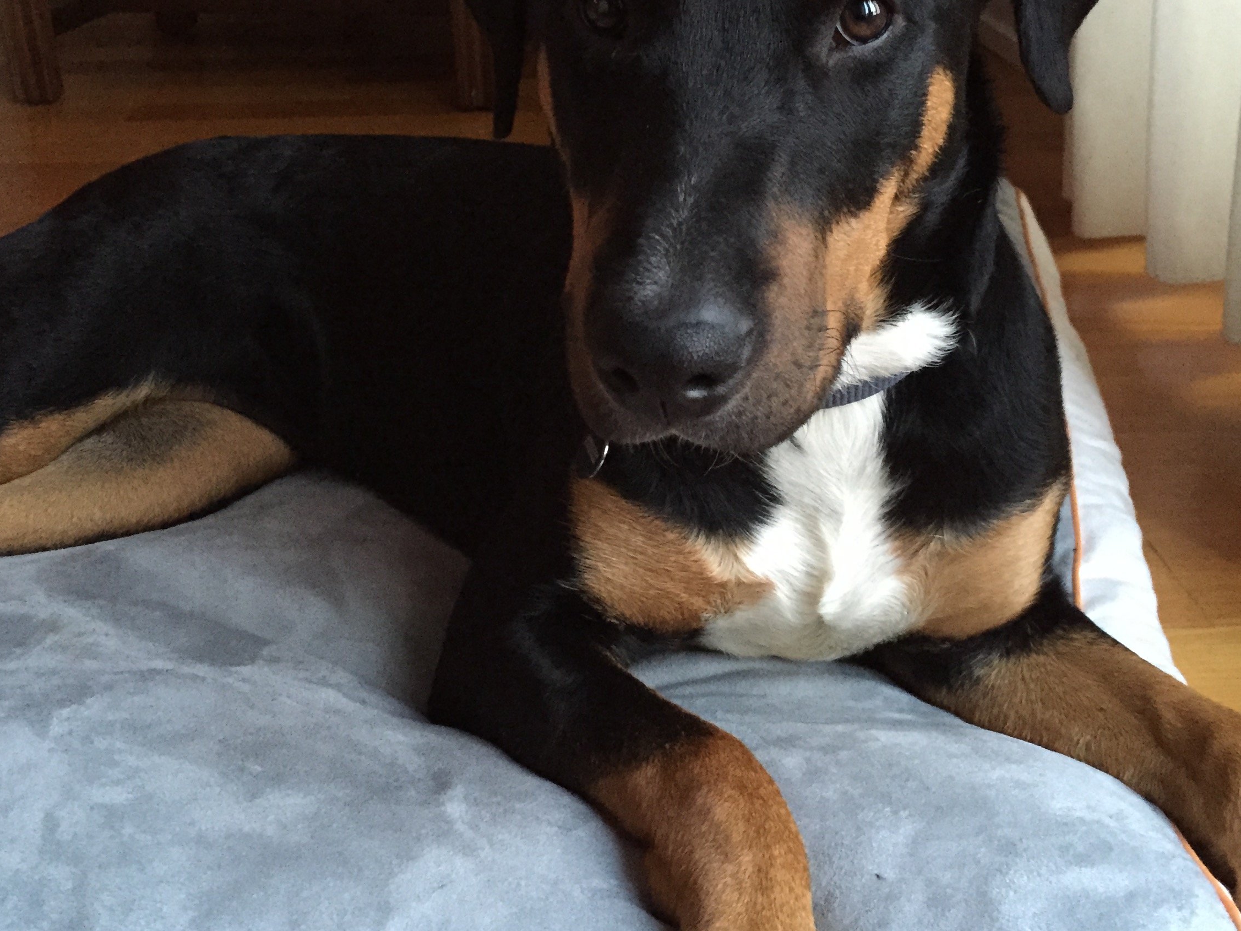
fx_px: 1506
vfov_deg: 34.2
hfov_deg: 44.8
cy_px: 365
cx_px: 633
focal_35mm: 42
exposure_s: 1/15
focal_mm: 4.15
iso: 320
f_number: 2.2
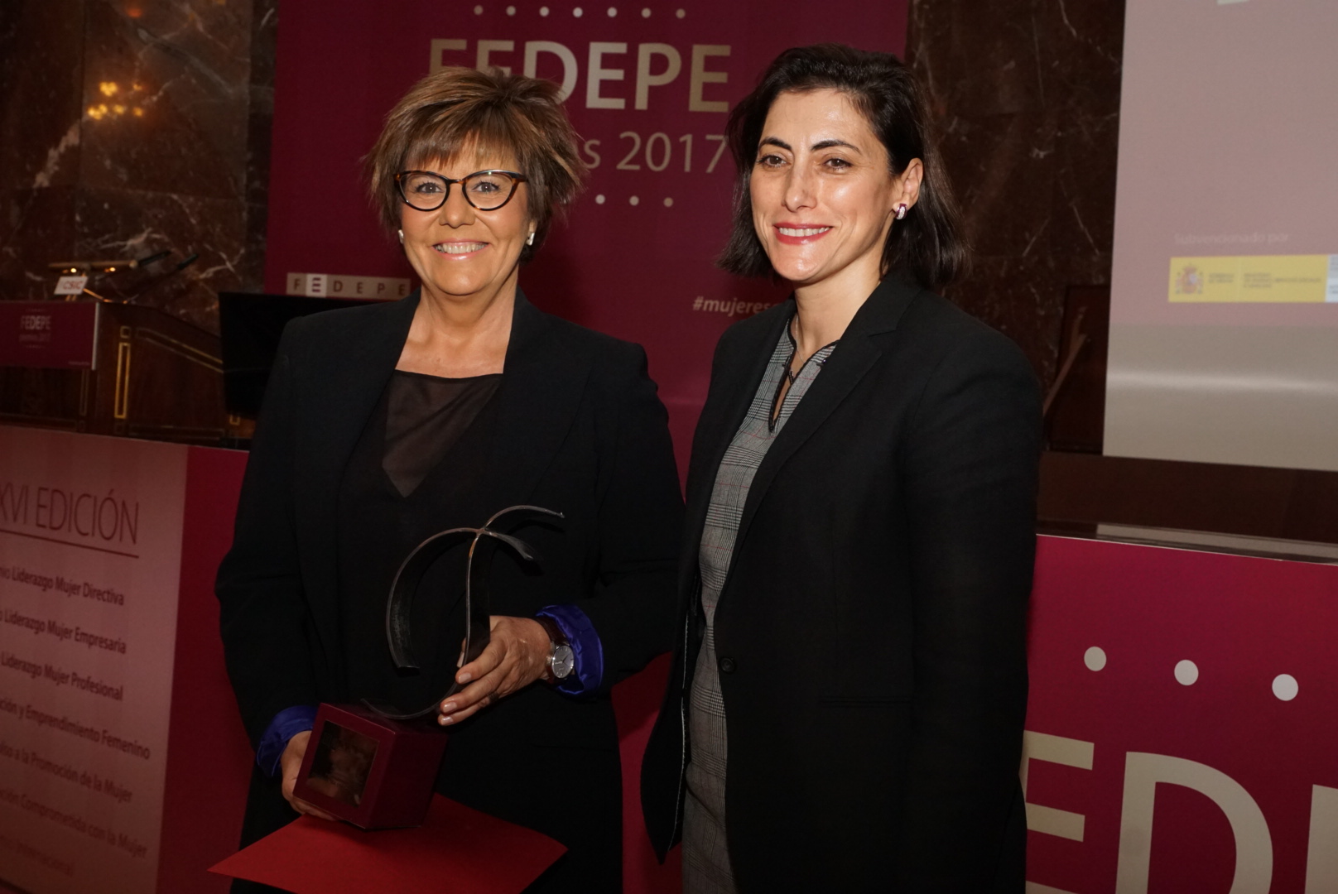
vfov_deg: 29.9
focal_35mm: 45
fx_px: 1674
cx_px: 669
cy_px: 447
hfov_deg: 43.6
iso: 1250
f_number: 7.1
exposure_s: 1/200
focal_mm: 30
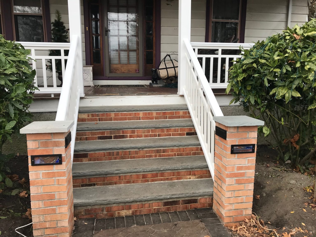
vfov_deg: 49.7
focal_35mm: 28
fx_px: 256
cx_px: 158
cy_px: 118
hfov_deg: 63.4
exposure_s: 1/456
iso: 20
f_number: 1.8
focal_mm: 3.99
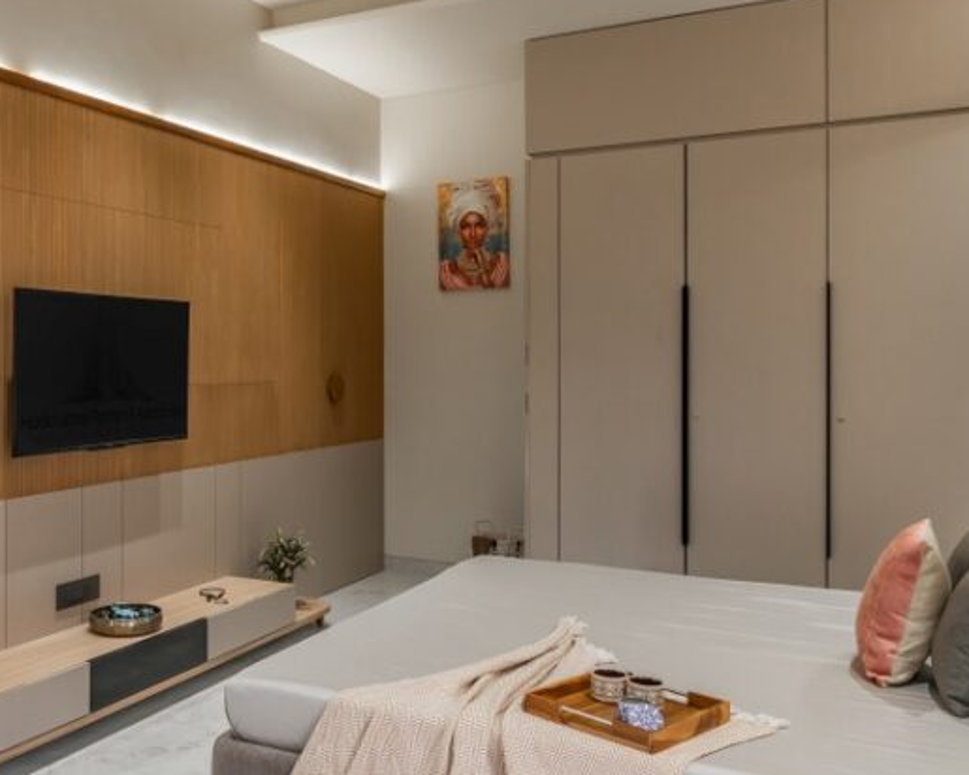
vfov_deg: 42.2
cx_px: 278
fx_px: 1004
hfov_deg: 50.0
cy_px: 340
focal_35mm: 35
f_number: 8
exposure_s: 1/13
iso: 160
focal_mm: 16
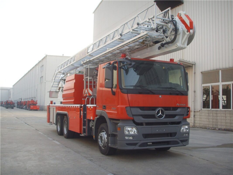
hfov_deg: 47.9
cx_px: 116
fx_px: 262
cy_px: 88
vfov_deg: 36.8
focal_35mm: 39
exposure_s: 1/125
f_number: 3.5
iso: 50
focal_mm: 6.6
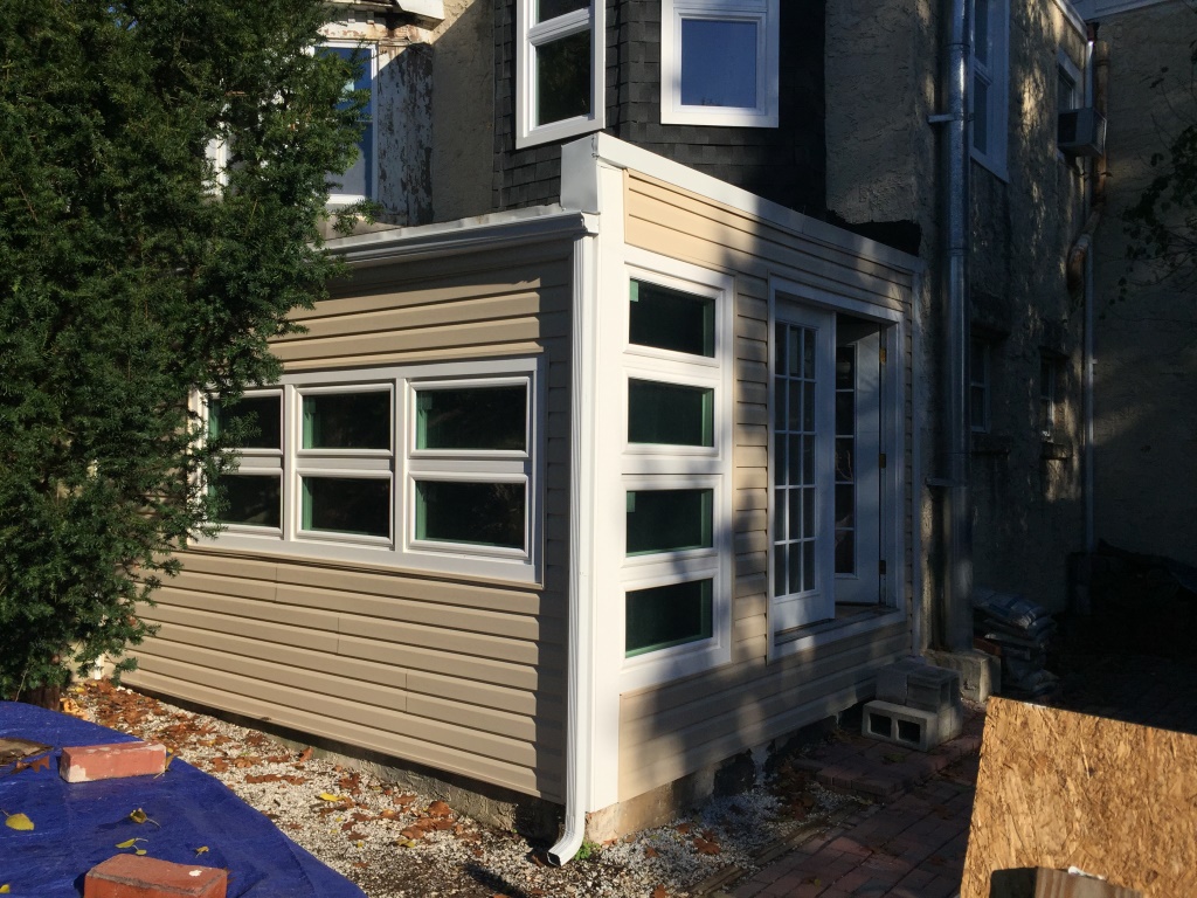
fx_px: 1003
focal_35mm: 29
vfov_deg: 48.2
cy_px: 449
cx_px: 598
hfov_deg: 61.7
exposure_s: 1/4405
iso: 32
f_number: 2.2
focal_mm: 4.15
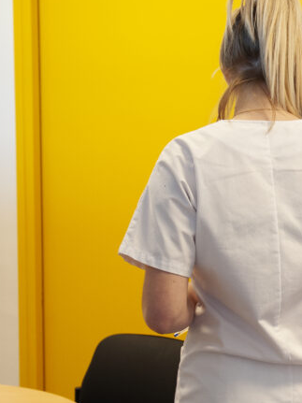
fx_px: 931
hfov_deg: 17.8
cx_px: 330
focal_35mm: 80
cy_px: 270
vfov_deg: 24.3
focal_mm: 35
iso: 800
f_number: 5
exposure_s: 1/60
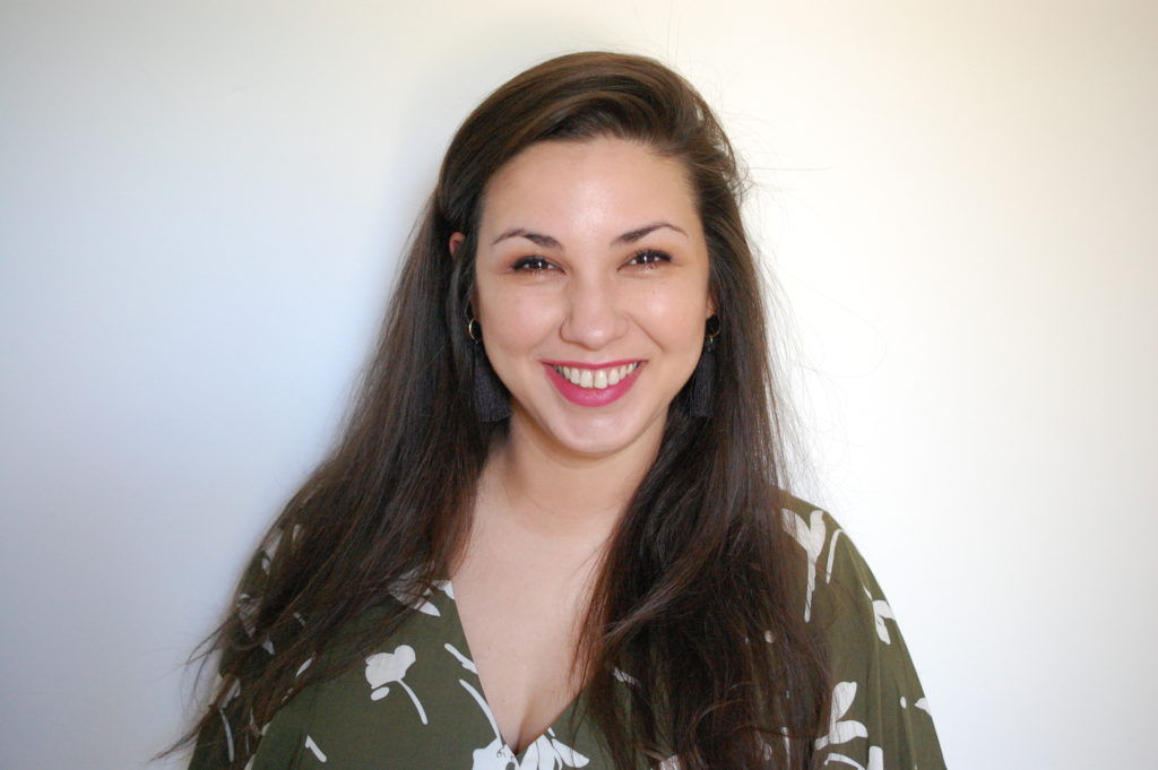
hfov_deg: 33.4
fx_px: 1928
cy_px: 385
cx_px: 579
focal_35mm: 60
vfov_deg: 22.6
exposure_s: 1/80
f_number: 3
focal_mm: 40
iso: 1600
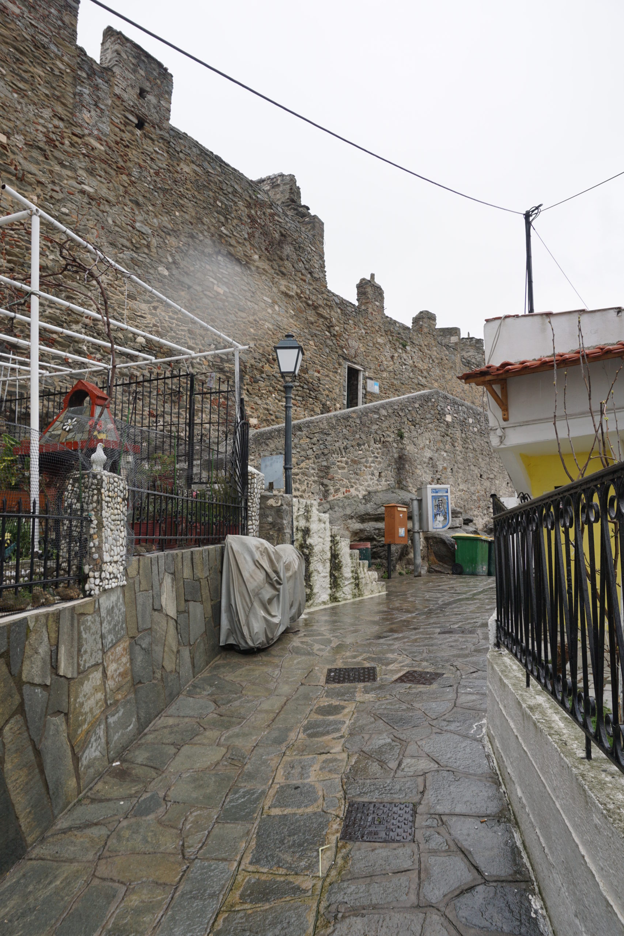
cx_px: 312
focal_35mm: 24
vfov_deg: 73.7
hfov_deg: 53.1
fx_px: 624
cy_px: 468
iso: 100
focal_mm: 16
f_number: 8
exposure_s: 1/100
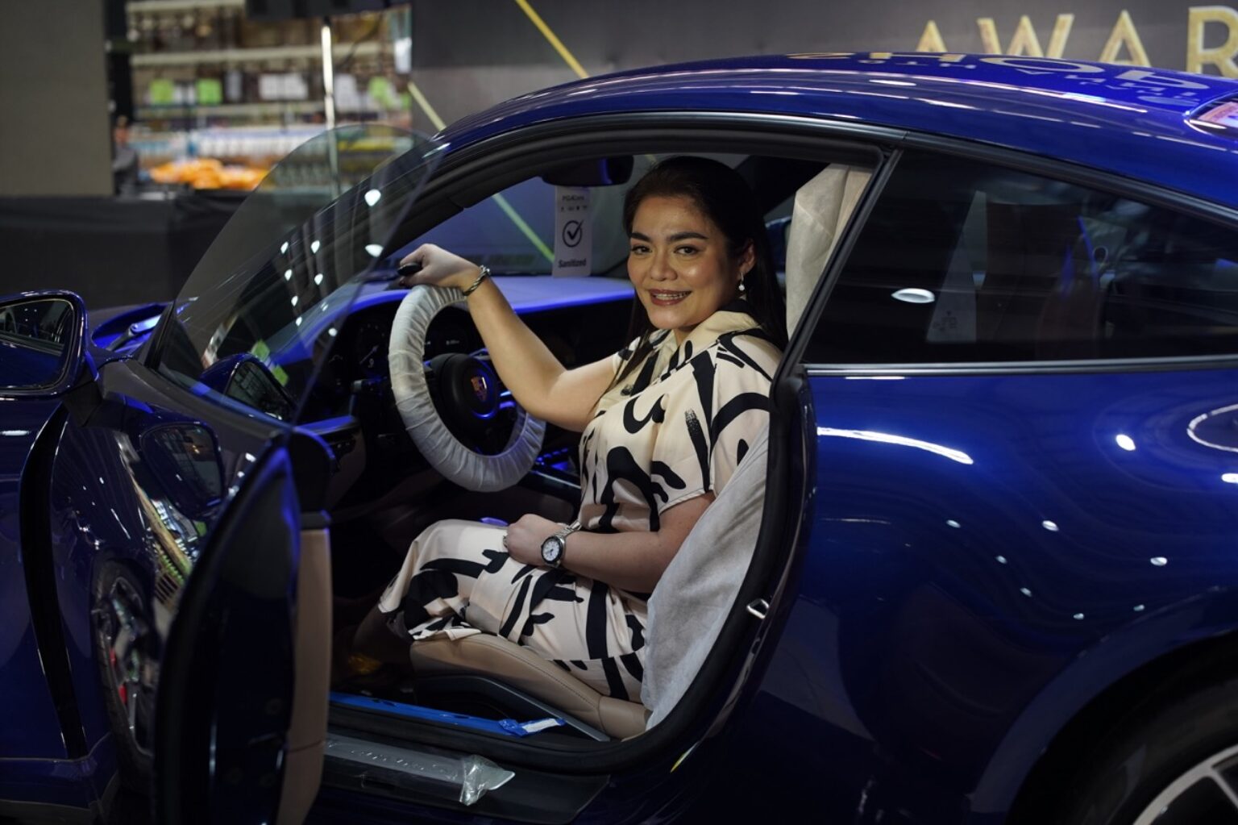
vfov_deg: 27.0
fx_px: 1719
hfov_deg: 39.6
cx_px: 619
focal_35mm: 50
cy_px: 412
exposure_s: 1/200
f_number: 2.8
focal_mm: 50
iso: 1000
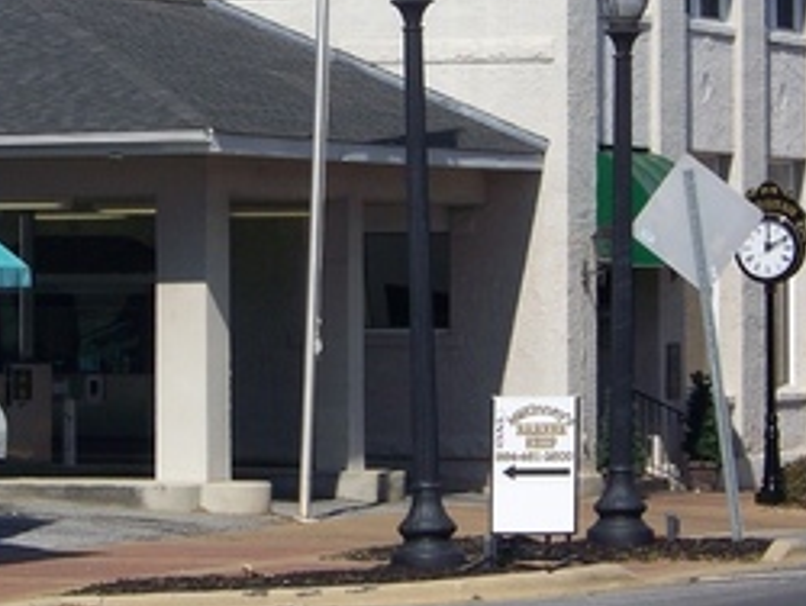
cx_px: 293
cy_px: 140
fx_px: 4941
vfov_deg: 7.0
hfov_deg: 9.3
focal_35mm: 212
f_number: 4.5
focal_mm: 17.6
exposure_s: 1/500
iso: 64
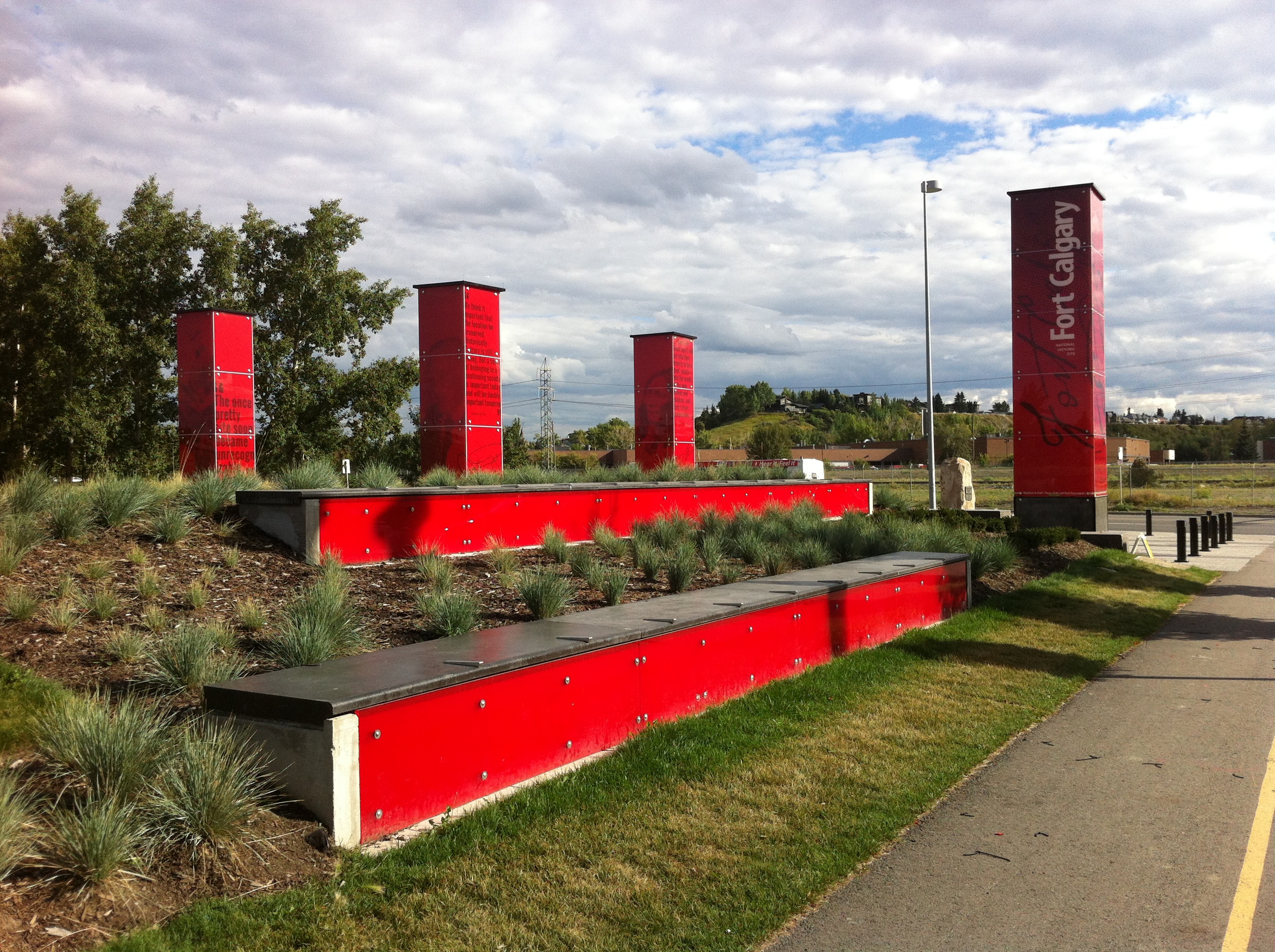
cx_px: 638
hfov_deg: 52.7
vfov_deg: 40.6
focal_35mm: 35
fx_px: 1287
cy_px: 476
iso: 80
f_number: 2.8
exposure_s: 1/1207
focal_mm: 3.85
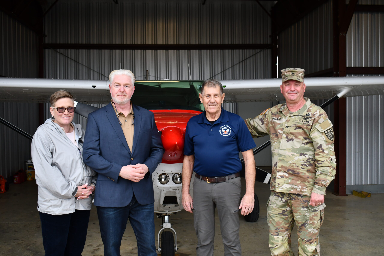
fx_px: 448
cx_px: 192
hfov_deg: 46.4
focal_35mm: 42
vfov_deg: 31.9
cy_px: 128
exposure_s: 1/250
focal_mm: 28
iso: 400
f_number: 5.6
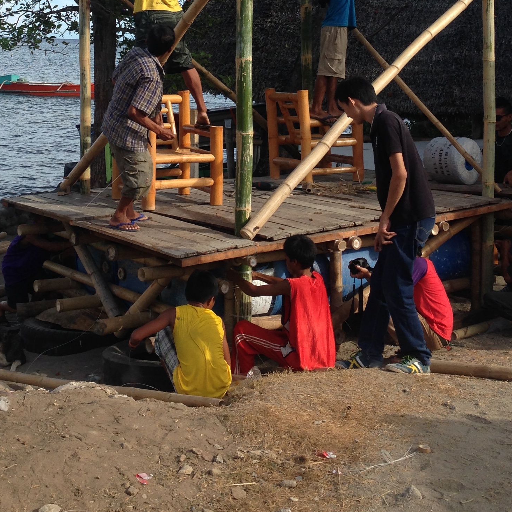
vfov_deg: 25.6
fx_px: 1088
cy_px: 47
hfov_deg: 26.5
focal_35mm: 65
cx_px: 234
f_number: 2.4
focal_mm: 4.12
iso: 50
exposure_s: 1/821
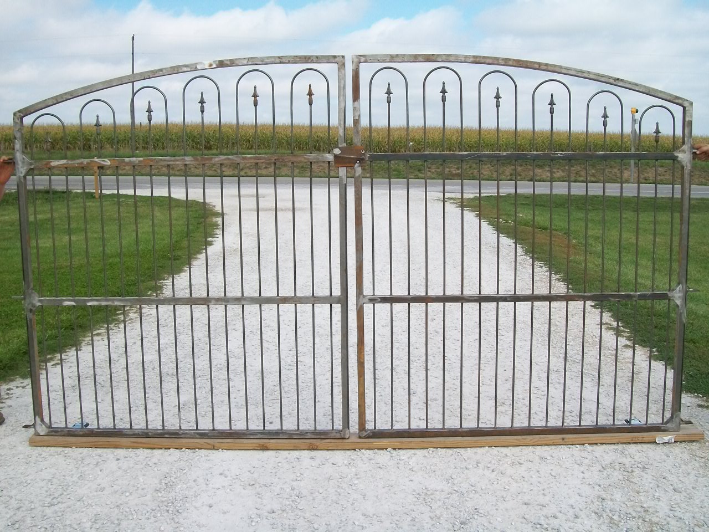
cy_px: 266
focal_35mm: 36
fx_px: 737
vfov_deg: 39.7
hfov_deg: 51.4
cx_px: 354
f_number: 4.8
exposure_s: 1/400
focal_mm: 6
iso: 80
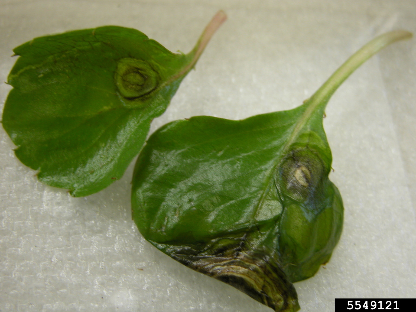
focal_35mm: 73
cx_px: 208
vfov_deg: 20.2
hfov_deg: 26.7
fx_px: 877
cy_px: 156
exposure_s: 1/11.4
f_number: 3.3
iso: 100
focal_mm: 18.8
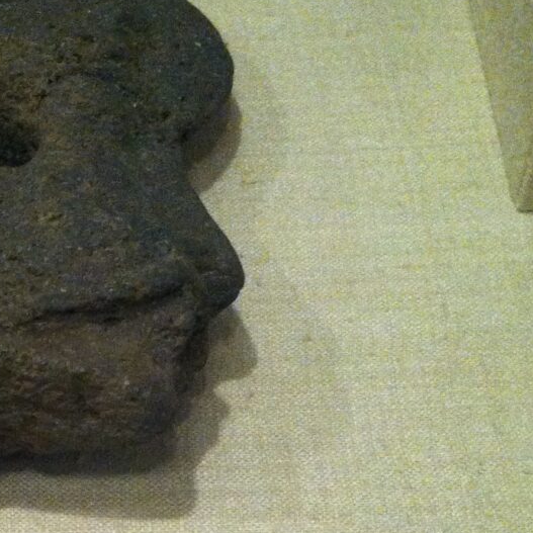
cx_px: 30
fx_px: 1568
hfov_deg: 18.9
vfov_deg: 18.6
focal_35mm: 90
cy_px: 570
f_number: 2.8
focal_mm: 3.85
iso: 500
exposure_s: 1/15
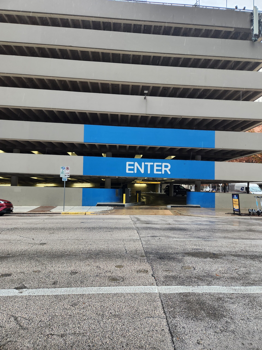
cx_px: 131
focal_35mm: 23
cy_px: 175
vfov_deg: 73.9
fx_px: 232
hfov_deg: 58.9
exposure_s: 1/180
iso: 100
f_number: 1.8
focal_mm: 5.4
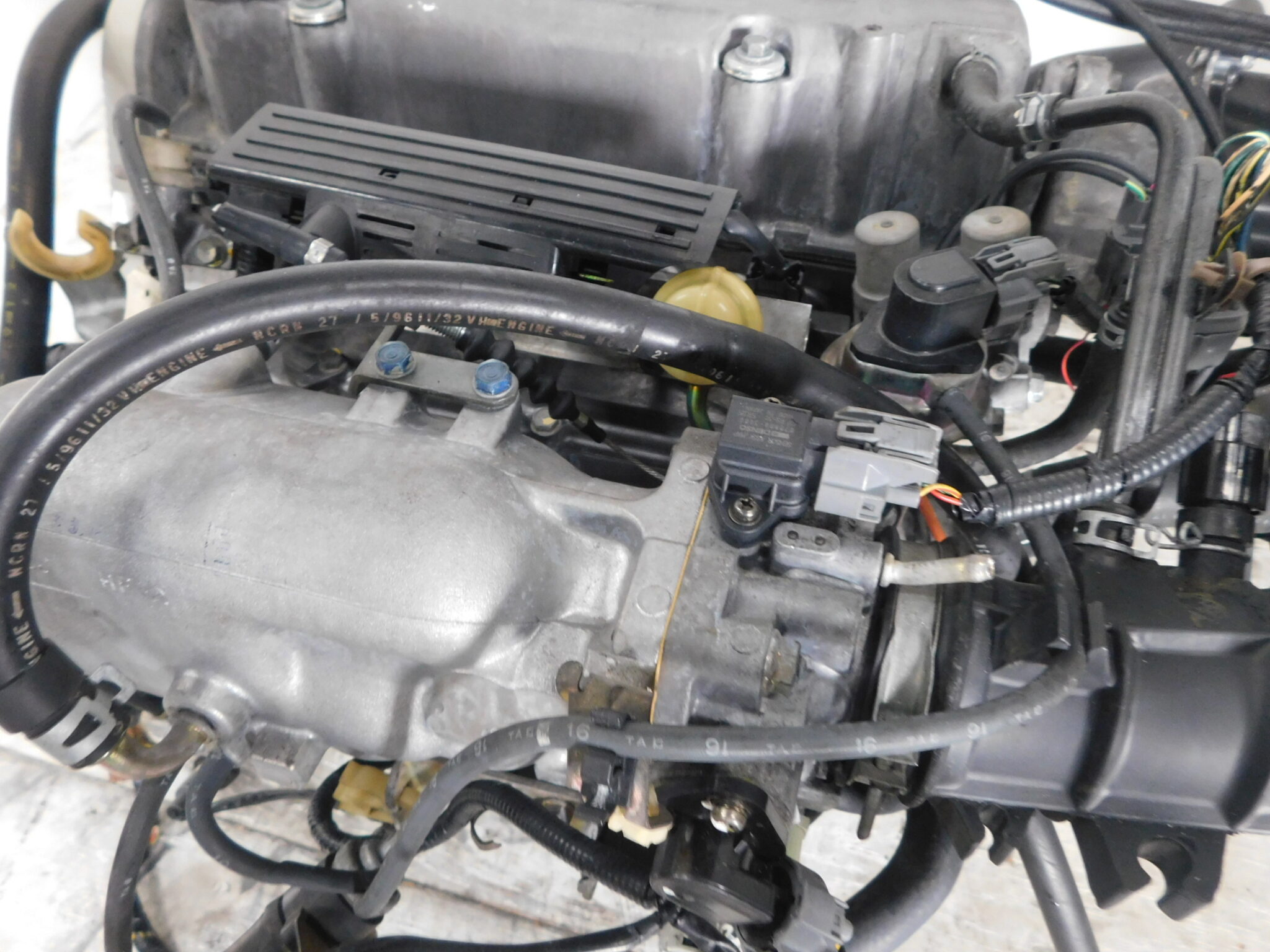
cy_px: 476
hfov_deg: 69.4
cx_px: 635
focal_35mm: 25
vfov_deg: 54.9
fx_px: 917
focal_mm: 4.5
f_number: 3.1
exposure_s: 1/13
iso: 400
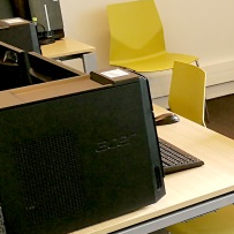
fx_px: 719
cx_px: 431
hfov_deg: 15.6
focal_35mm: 94
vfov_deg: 18.4
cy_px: 63
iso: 80
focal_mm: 3.95
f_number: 2.2
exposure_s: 1/100
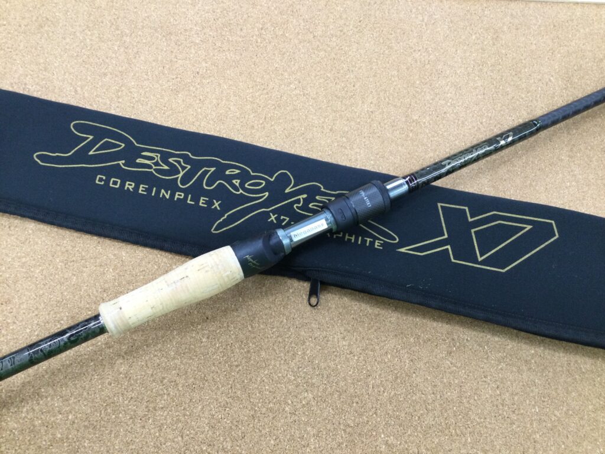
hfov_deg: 58.4
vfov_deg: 45.4
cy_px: 227
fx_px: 542
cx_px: 302
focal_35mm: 31
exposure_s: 1/30
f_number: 2.4
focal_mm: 3.3
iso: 80
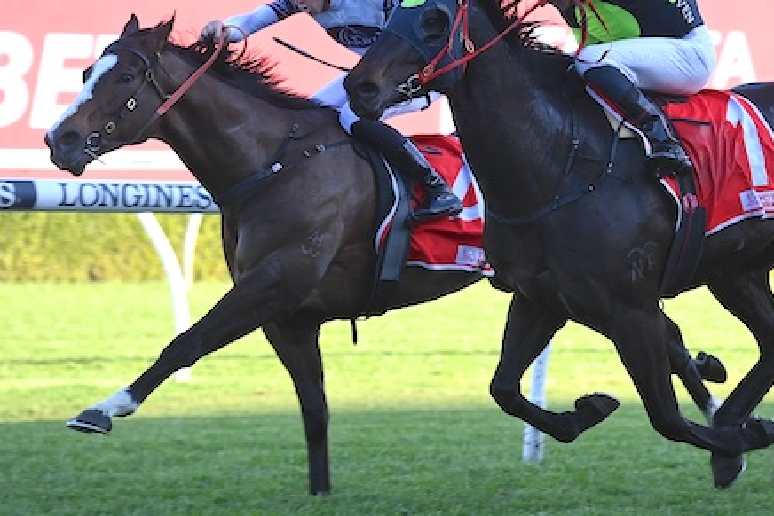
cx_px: 602
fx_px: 7936
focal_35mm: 369
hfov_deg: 5.6
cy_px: 189
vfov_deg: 3.7
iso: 1100
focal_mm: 230
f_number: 5.3
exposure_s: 1/1000
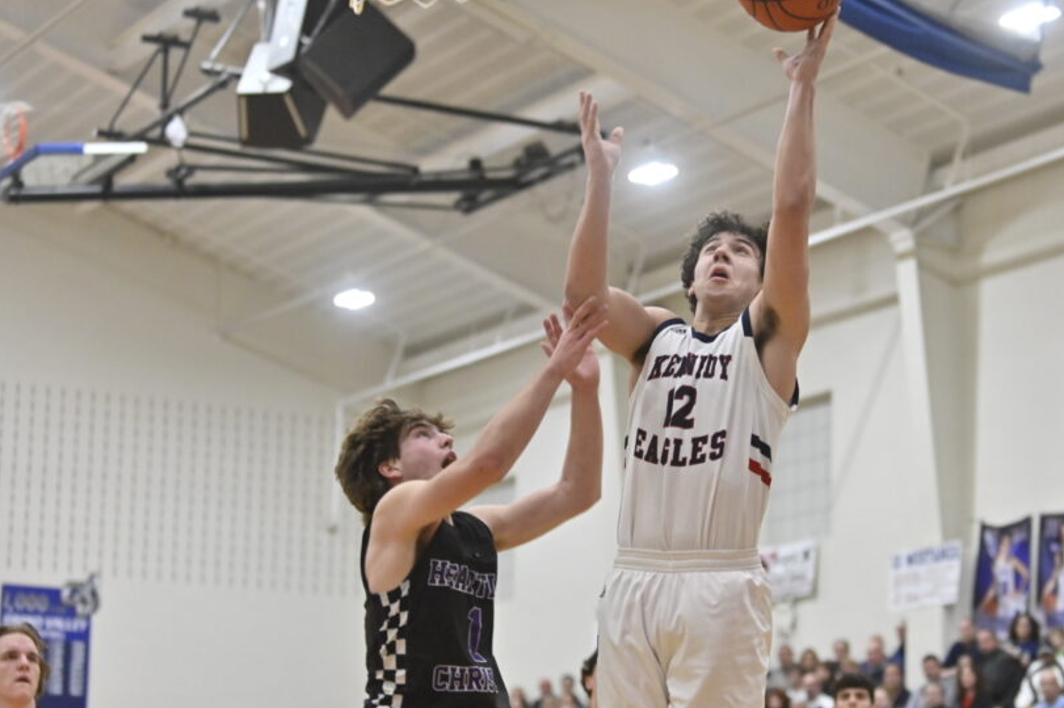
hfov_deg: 21.4
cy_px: 390
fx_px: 2806
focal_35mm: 95
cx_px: 685
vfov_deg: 14.4
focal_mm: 70
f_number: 2.8
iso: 2800
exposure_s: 1/640
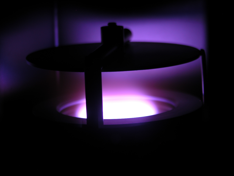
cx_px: 117
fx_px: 1169
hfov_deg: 11.4
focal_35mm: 173
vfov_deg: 8.6
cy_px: 88
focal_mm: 44.7
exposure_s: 1/6.2
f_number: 4
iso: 100
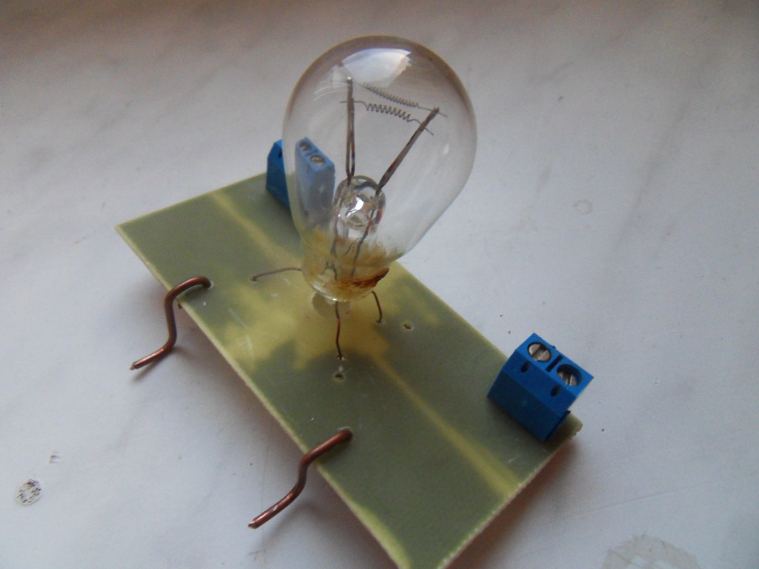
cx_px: 380
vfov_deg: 56.8
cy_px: 284
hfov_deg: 71.6
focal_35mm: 24
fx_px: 526
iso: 400
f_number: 3.3
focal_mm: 4.2
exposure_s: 1/20
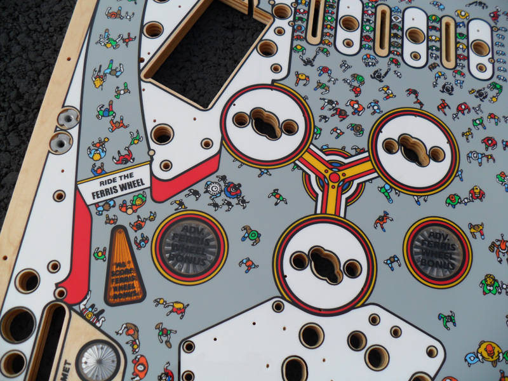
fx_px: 514
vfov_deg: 40.7
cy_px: 190
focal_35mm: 35
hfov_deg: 52.6
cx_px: 254
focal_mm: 6.3
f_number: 7.6
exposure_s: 1/250
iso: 80
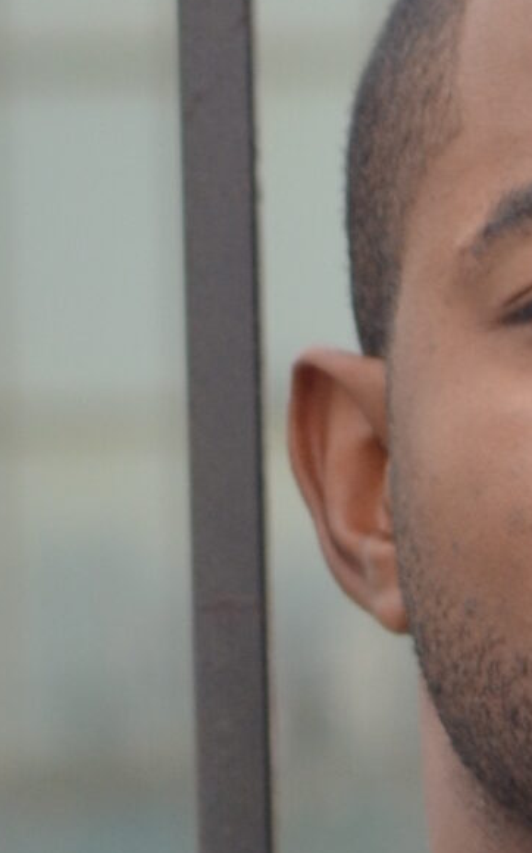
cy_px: 1876
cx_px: 817
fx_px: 12400
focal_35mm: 534
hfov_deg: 2.5
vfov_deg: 3.9
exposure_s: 1/500
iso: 400
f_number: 5.6
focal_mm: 70
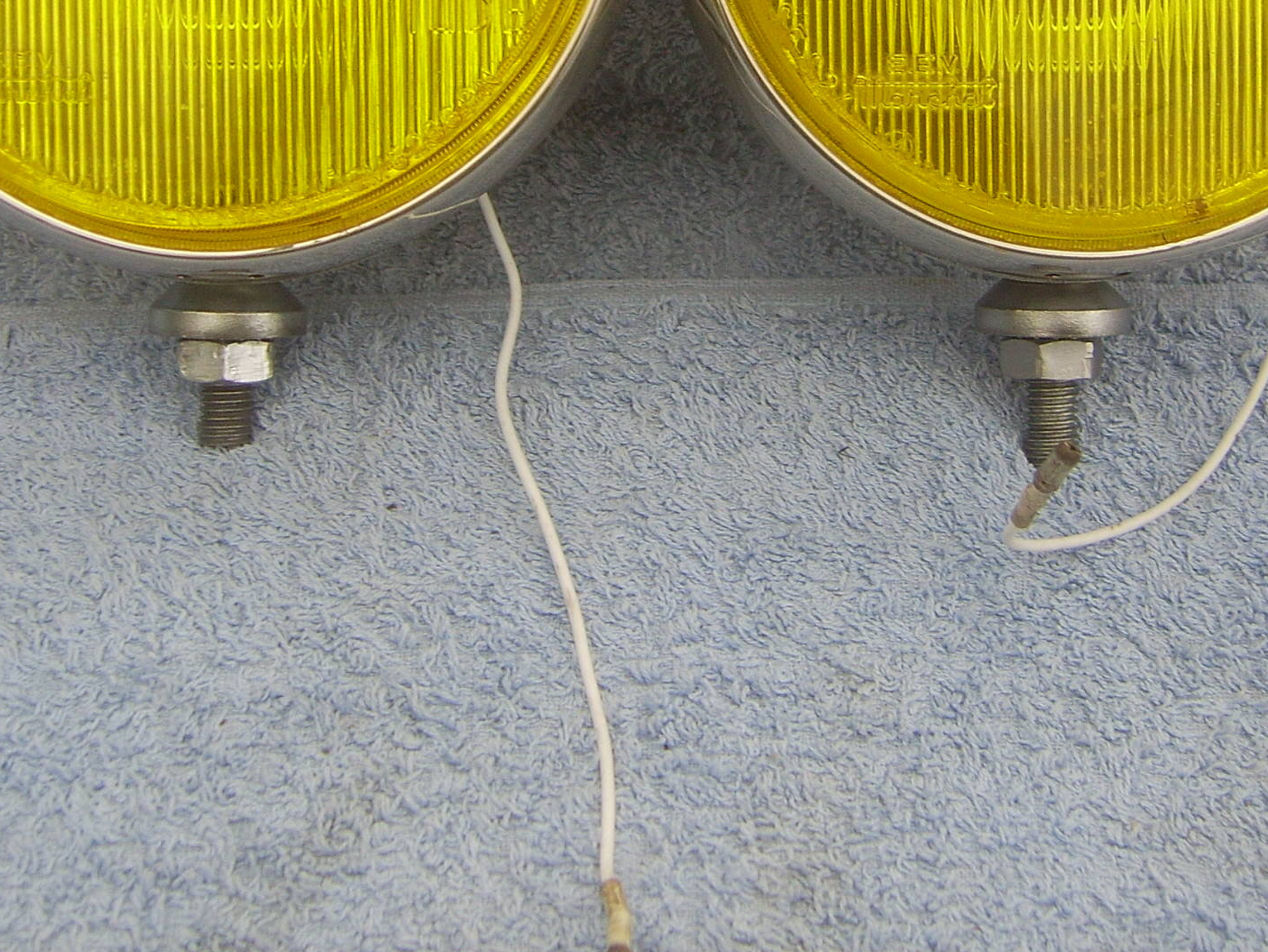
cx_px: 658
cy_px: 89
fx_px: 2528
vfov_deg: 20.9
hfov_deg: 28.2
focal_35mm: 69
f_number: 2.8
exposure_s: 1/80
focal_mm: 7.8
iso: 50
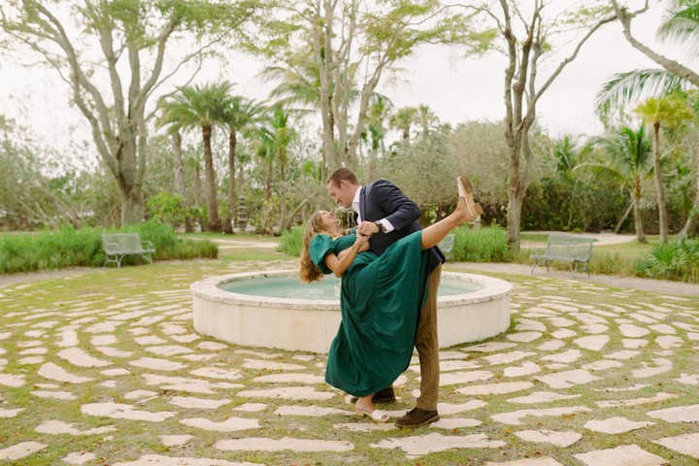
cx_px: 350
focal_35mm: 35
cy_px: 233
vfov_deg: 37.9
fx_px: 680
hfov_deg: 54.4
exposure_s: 1/500
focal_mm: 35
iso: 100
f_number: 2.5
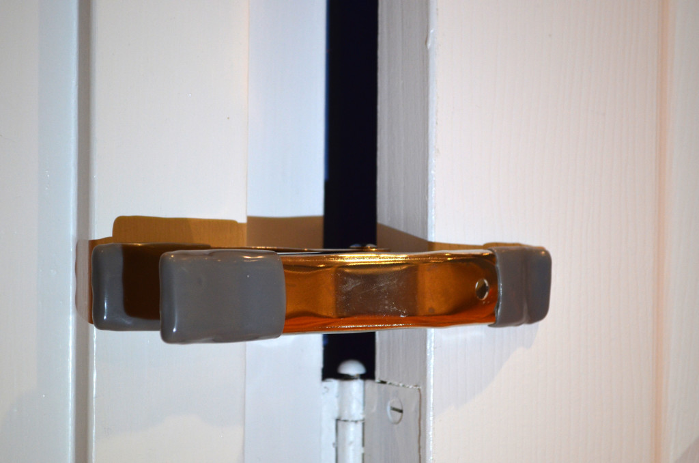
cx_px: 350
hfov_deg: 24.7
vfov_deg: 16.5
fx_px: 1598
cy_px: 232
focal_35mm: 82
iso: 800
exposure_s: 1/40
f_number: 5.6
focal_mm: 55
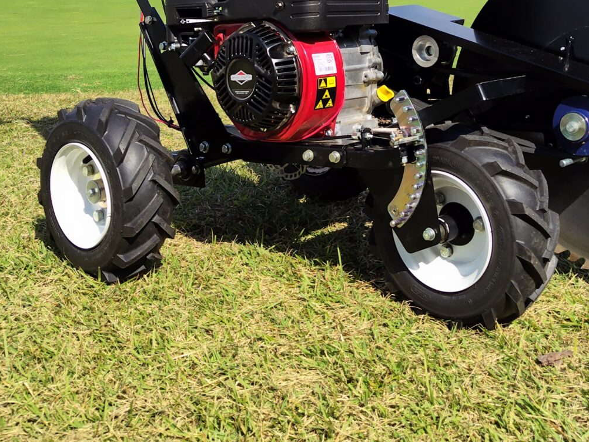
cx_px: 347
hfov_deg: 40.3
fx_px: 800
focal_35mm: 47
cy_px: 7
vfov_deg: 29.0
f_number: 1.9
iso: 50
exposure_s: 1/775
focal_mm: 5.5
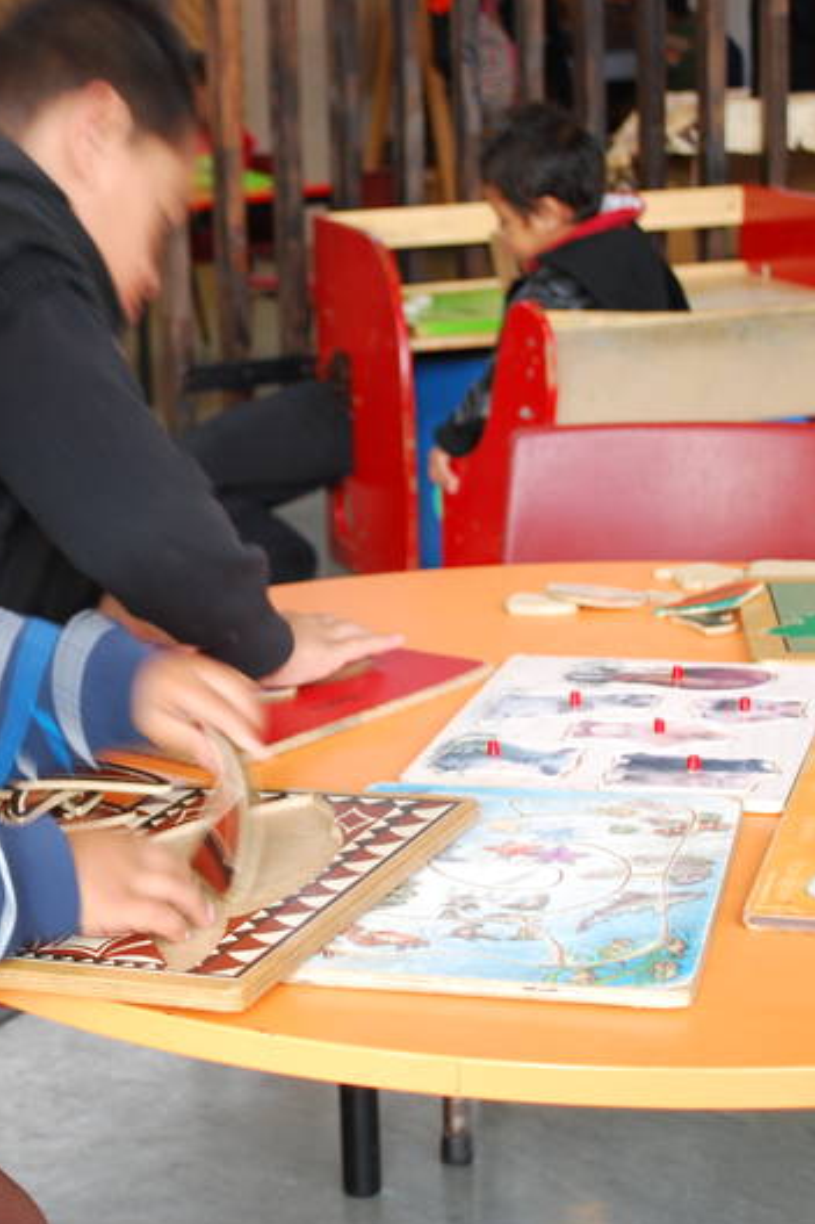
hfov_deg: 18.3
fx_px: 2480
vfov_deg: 27.7
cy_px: 614
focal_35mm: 73
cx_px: 37
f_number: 5
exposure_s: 1/30
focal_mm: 32
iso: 280
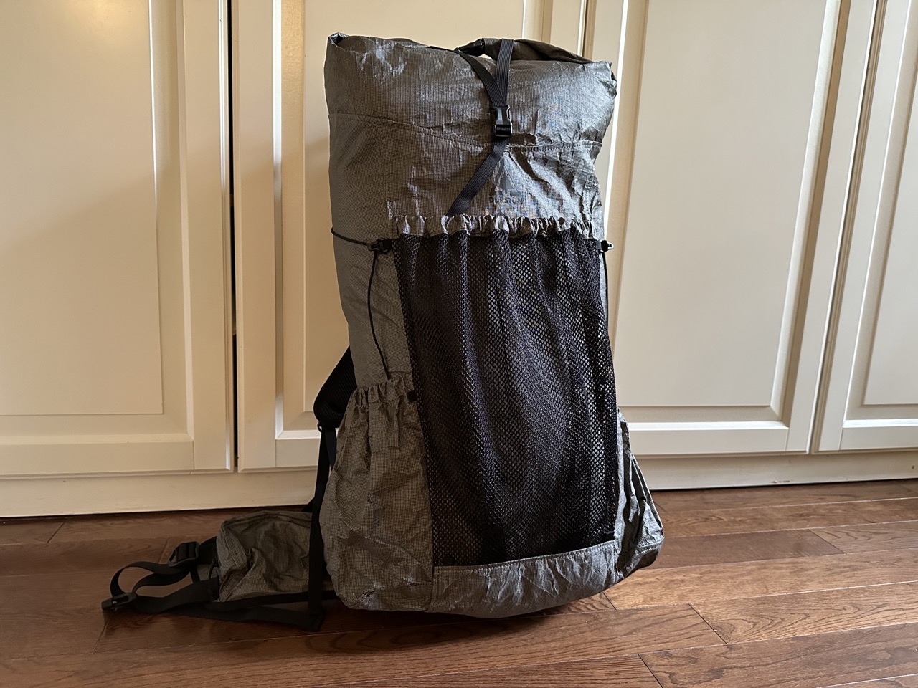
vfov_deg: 56.8
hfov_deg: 71.6
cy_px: 344
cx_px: 459
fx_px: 636
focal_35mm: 24
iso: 640
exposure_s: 1/40
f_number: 1.78
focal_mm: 6.86
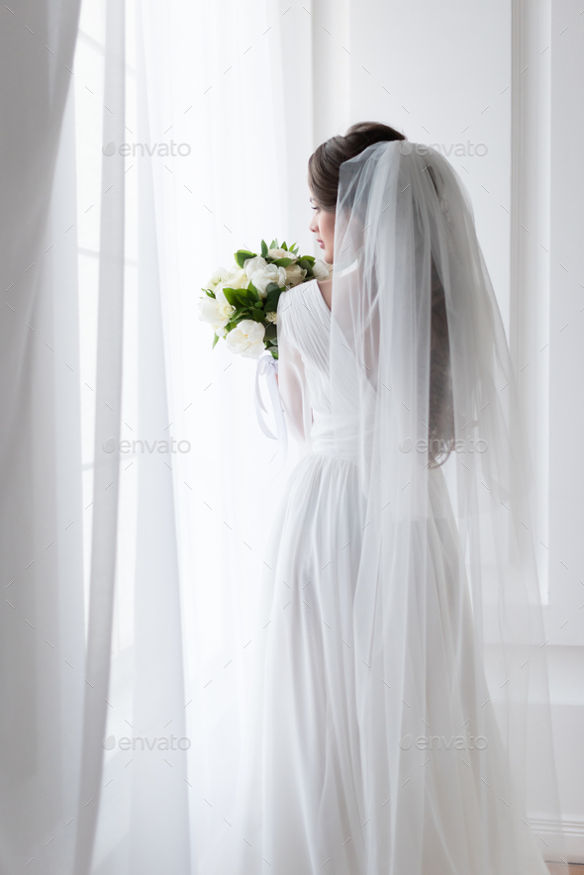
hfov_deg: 27.0
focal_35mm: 50
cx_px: 292
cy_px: 438
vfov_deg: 39.6
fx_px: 1216
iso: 640
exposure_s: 1/160
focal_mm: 50
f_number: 2
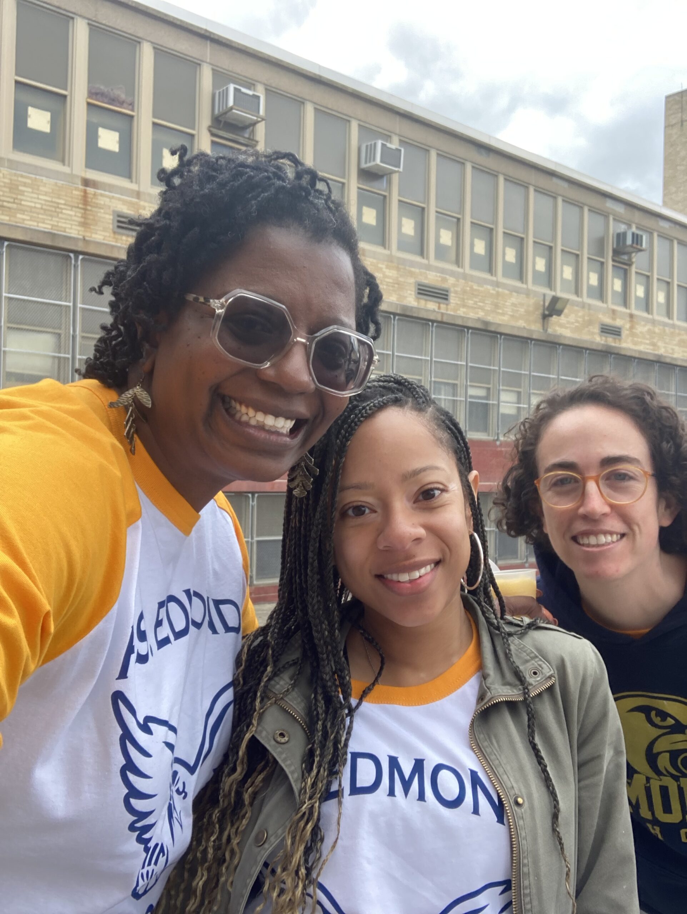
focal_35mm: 32
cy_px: 457
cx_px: 344
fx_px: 846
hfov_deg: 44.2
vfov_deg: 56.8
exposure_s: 1/121
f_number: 2.2
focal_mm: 2.87
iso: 20
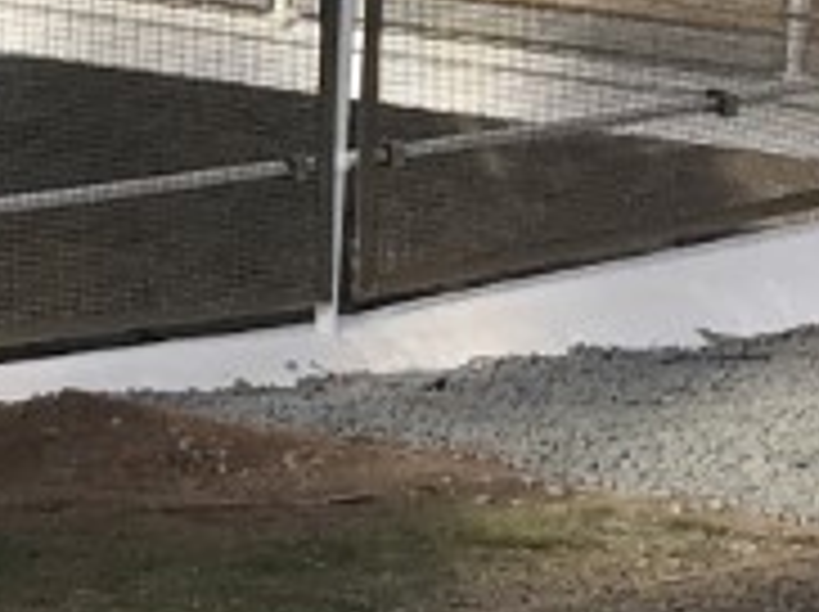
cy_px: -567
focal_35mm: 222
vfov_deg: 6.5
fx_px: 5246
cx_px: -896
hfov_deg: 8.4
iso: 20
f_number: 1.8
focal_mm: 3.99
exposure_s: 1/3096
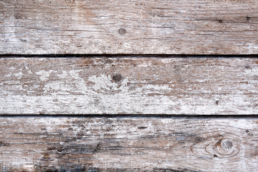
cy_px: 86
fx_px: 591
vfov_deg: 16.5
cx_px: 129
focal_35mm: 82
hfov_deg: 24.6
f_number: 5.6
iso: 200
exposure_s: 1/160
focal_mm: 55
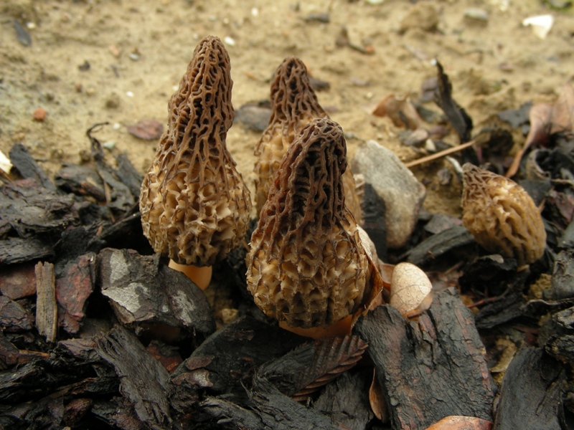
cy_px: 215
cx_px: 287
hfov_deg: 49.0
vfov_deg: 37.7
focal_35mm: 38
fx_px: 630
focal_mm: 6.3
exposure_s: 1/115
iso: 50
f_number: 3.5
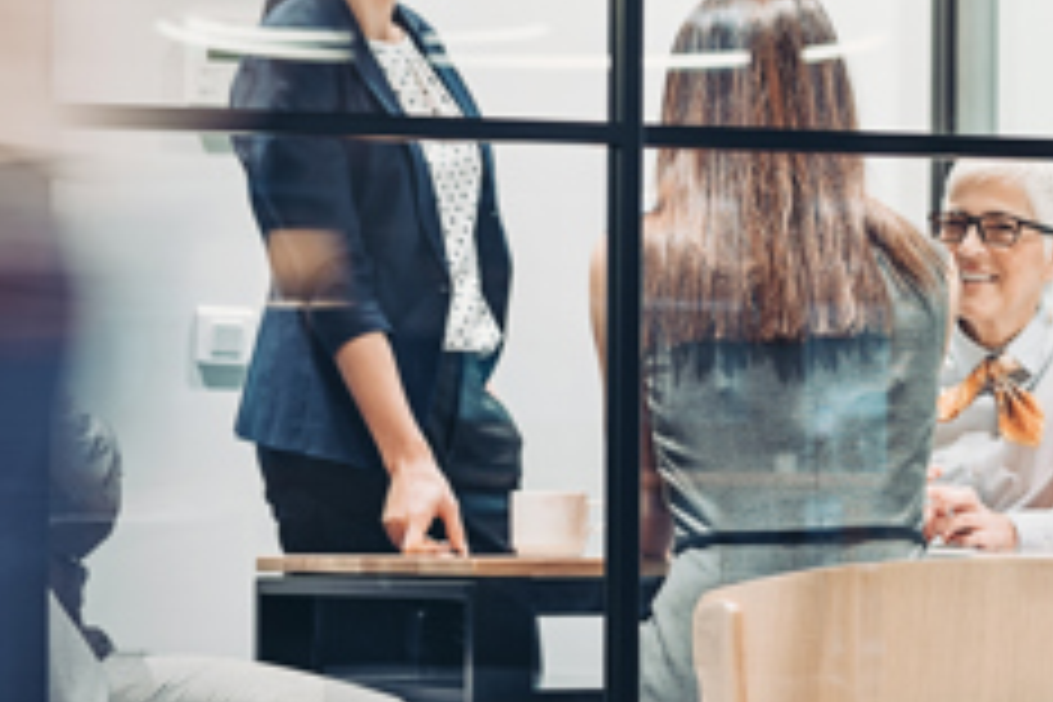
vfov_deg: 8.0
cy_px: 443
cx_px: 706
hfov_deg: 12.0
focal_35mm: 171
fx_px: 5001
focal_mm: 50
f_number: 2.8
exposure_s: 1/6
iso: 160
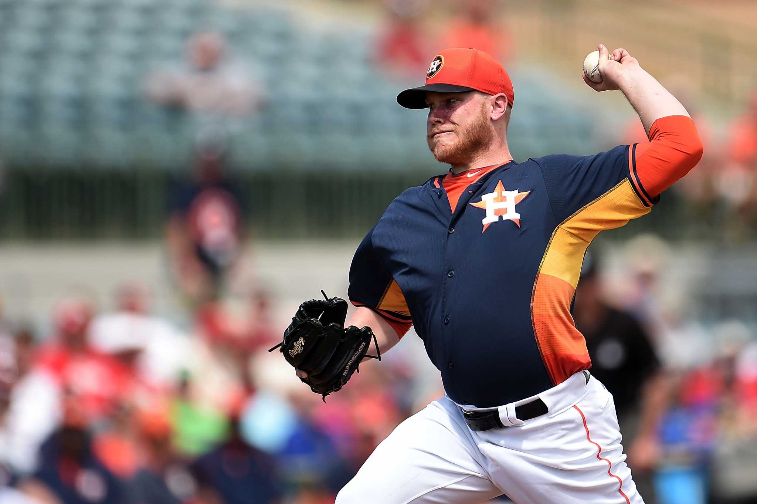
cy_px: 252
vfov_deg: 3.4
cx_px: 378
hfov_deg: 5.2
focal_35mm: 400
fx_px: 8406
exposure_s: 1/3200
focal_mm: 400
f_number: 2.8
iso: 320
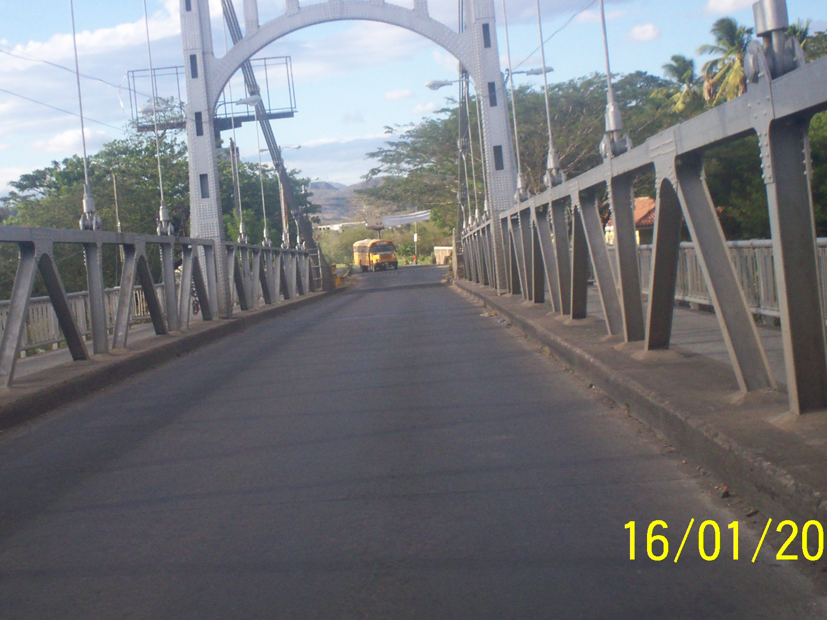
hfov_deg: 33.0
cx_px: 278
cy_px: 173
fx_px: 1386
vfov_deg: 25.0
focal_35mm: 58
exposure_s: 1/353
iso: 100
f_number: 4.5
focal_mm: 6
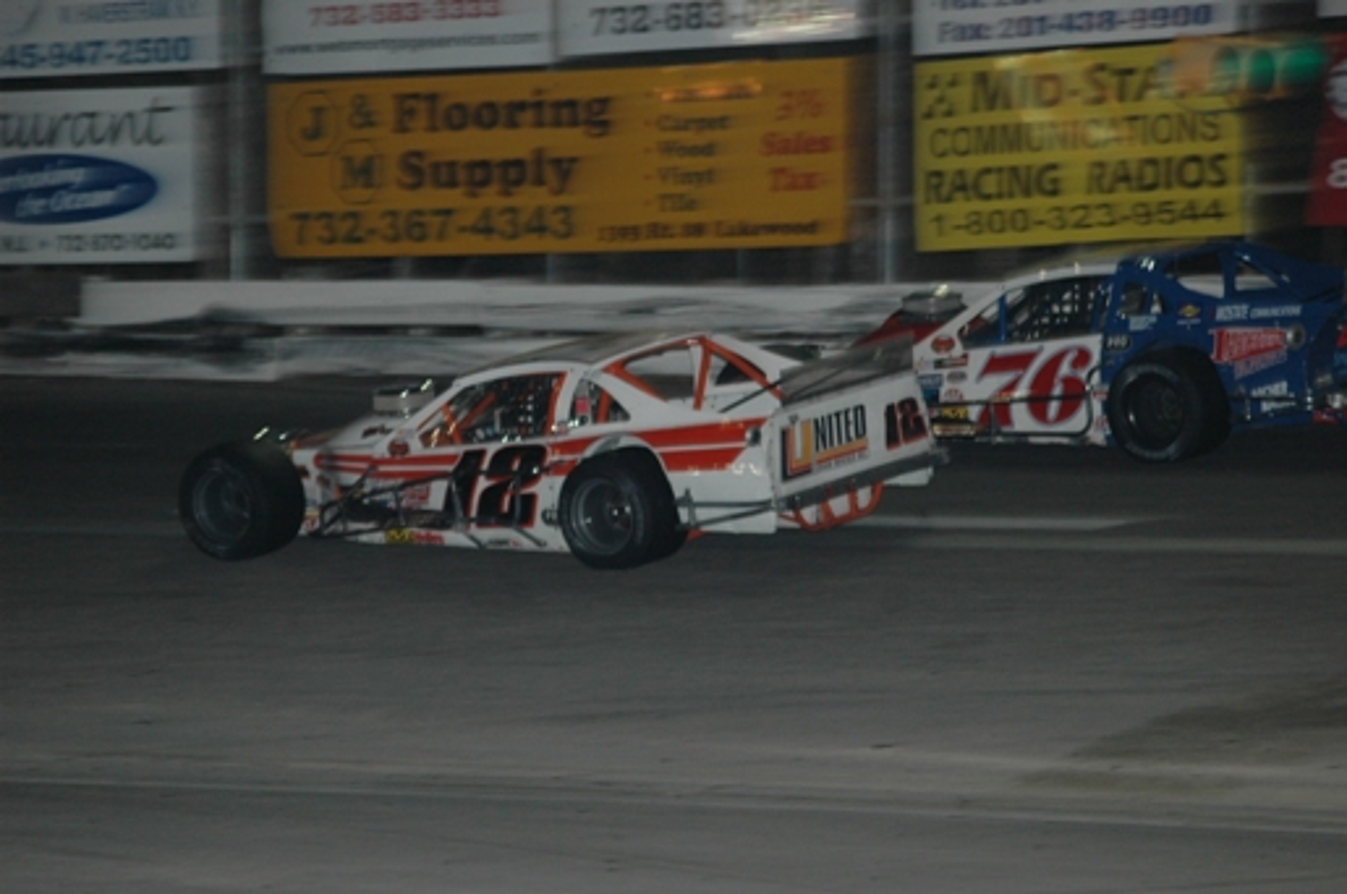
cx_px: 674
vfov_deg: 8.3
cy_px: 447
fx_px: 6166
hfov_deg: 12.5
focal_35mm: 165
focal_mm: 110
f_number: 5
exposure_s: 1/60
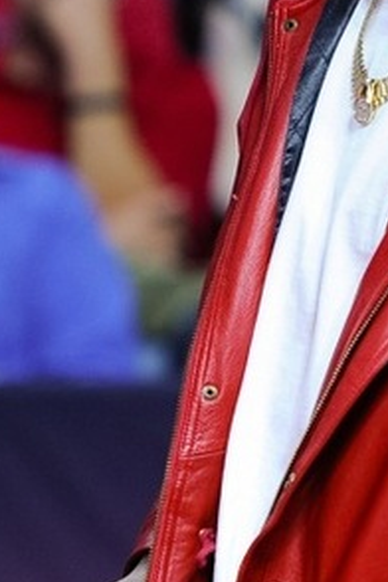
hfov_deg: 3.6
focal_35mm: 380
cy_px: 114
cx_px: 447
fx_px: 6143
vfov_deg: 5.4
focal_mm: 155
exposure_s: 1/320
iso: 1600
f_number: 2.8
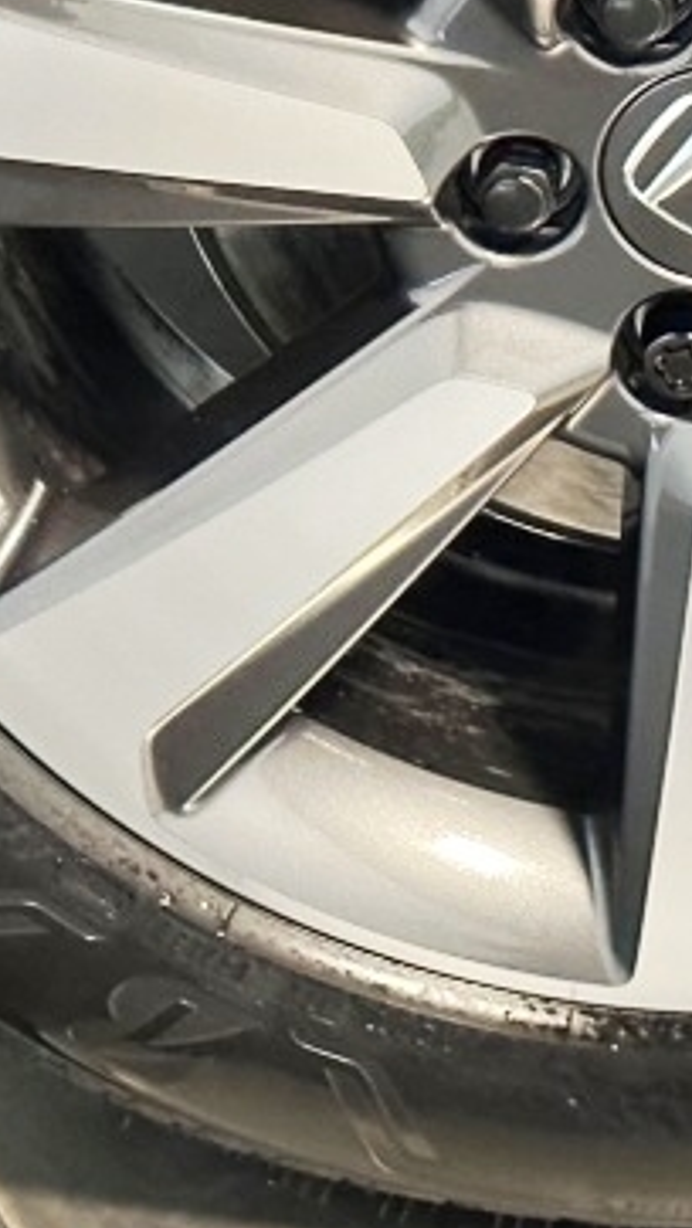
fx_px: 4821
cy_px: 81
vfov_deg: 14.3
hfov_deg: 8.2
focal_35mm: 148
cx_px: 729
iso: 640
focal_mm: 6.86
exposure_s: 1/30
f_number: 1.78
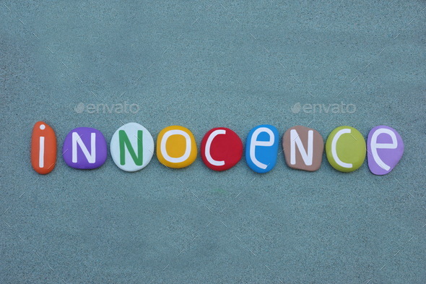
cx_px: 213
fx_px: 473
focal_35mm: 40
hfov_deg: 48.5
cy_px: 142
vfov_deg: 33.4
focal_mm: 26
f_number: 3.2
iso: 100
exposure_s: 1/160
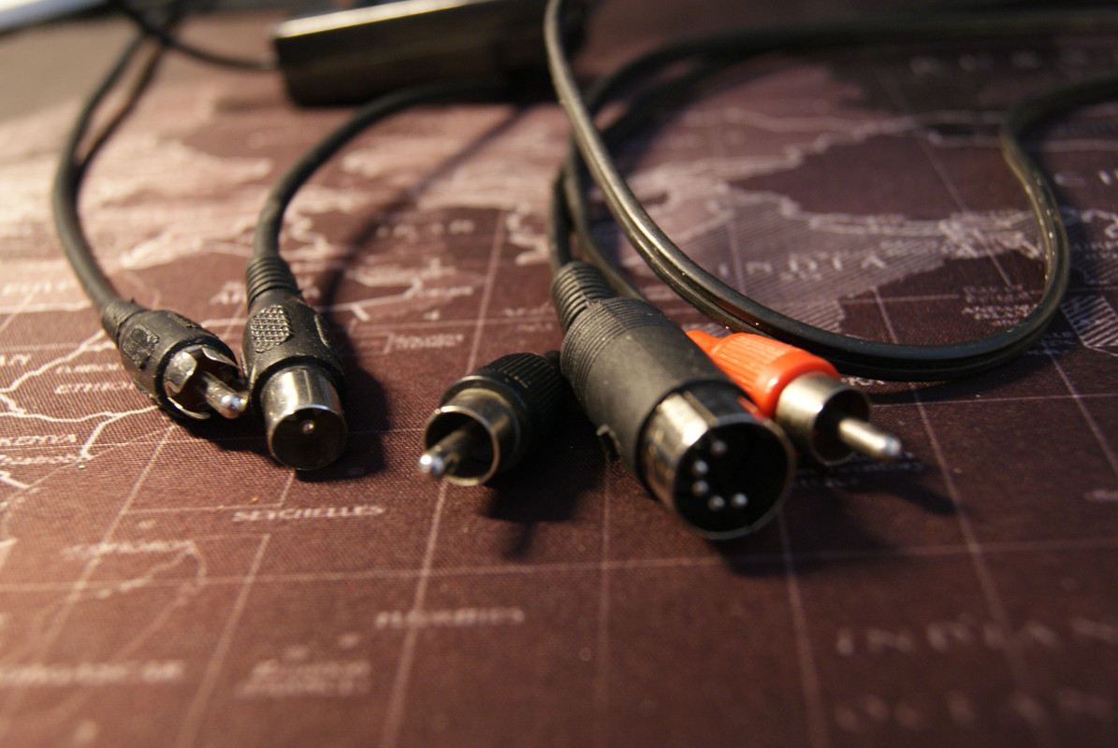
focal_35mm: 45
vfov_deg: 29.9
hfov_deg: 43.6
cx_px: 559
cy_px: 374
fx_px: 1399
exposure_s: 1/4
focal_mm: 30
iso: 400
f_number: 5
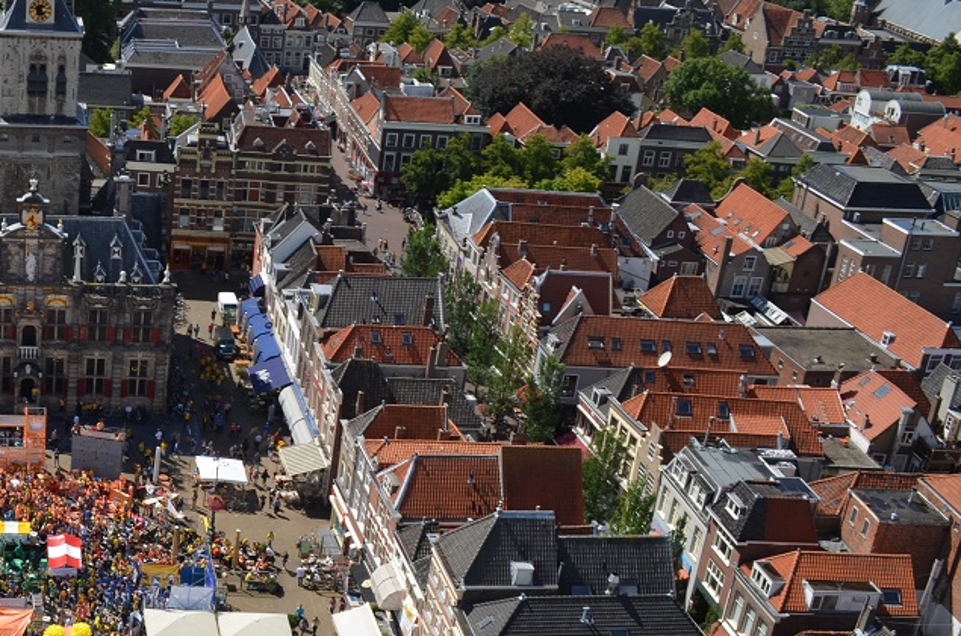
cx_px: 61
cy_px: 391
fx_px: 1358
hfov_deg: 36.1
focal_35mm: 51
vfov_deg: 26.3
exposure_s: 1/200
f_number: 8
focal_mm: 18
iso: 100
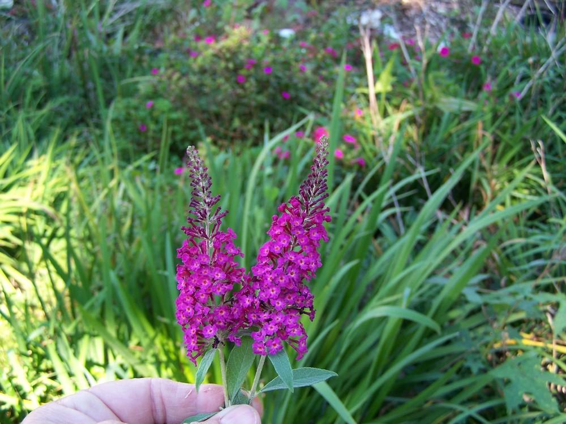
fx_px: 621
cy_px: 212
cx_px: 283
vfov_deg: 37.7
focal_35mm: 38
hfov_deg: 49.0
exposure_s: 1/80
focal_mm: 6.3
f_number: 2.8
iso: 80
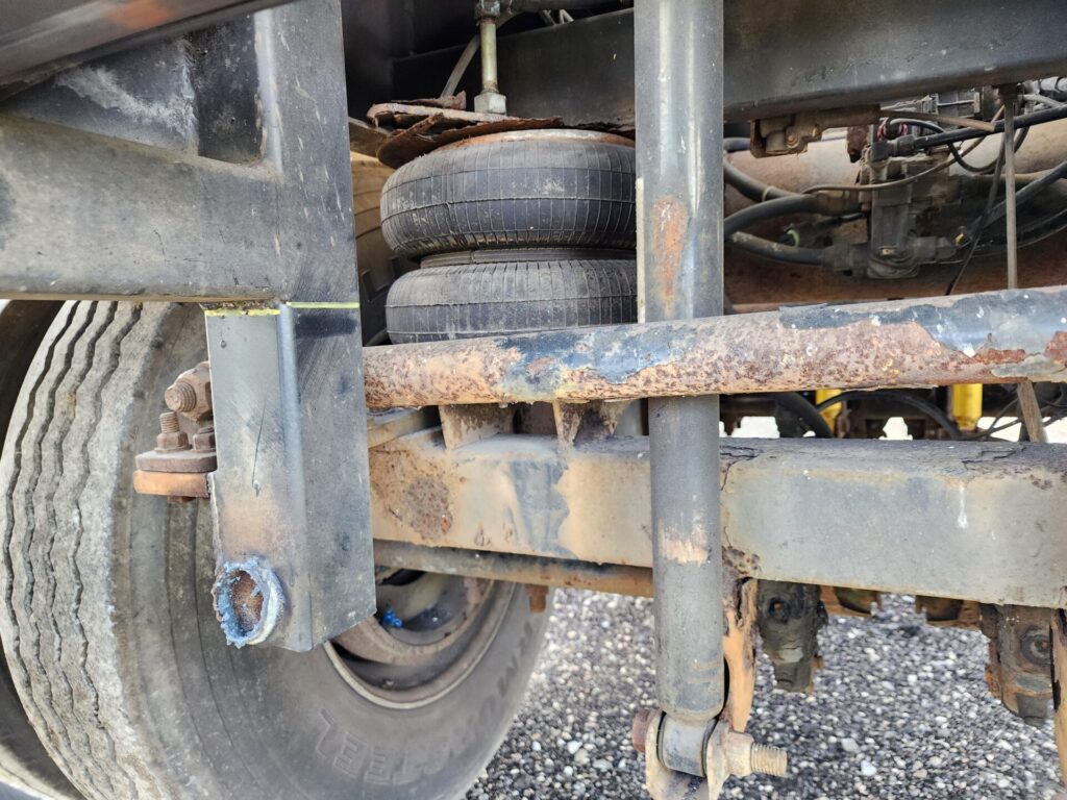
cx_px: 534
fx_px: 709
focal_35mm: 23
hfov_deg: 73.9
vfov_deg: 58.9
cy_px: 400
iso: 250
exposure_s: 1/180
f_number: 1.8
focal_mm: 6.4
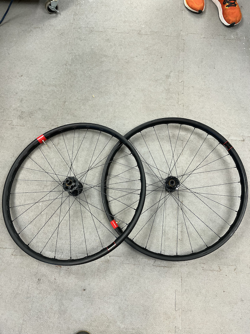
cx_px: 125
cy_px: 167
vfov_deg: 67.3
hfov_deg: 53.1
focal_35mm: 26
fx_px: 250
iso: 100
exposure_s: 1/120
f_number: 1.5
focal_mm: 5.7
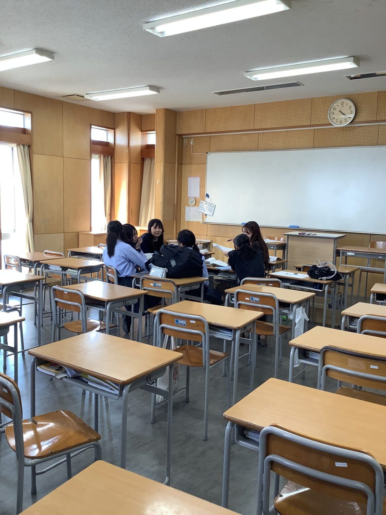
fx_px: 461
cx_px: 193
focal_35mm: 31
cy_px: 258
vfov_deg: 58.4
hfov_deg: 45.4
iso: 50
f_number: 2.4
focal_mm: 3.3
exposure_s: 1/50
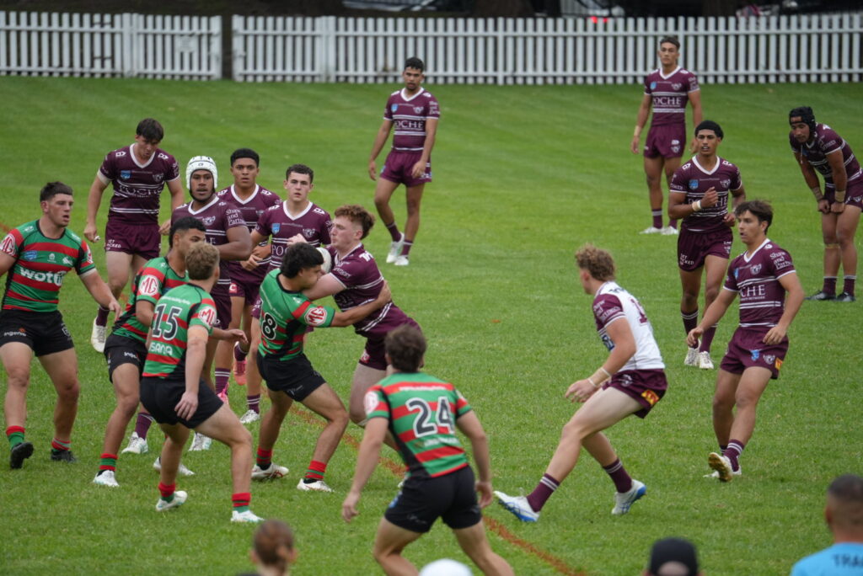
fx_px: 11081
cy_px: 288
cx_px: 432
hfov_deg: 4.5
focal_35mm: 462
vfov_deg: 3.0
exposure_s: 1/500
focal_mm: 462
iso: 2500
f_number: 6.3
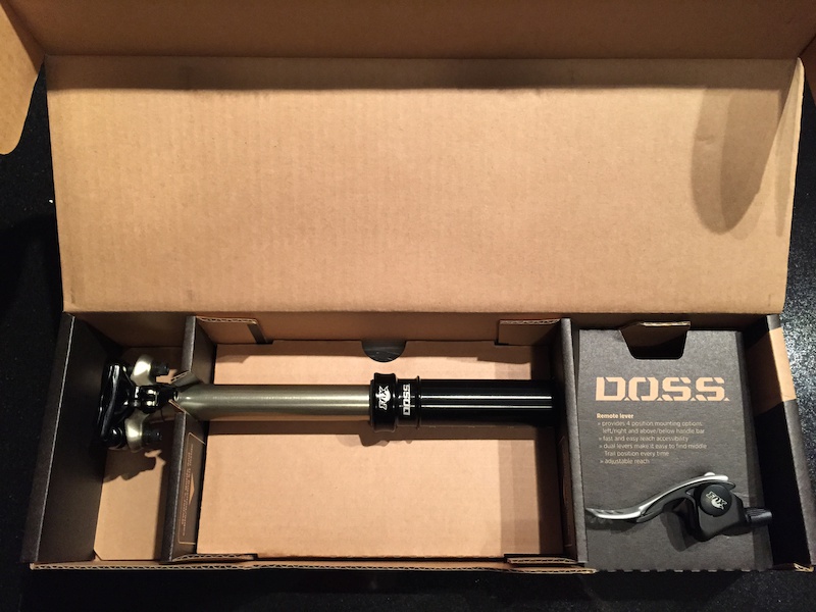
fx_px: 684
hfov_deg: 61.7
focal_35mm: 29
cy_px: 306
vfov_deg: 48.2
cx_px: 408
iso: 200
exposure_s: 1/30
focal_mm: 4.15
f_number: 2.2
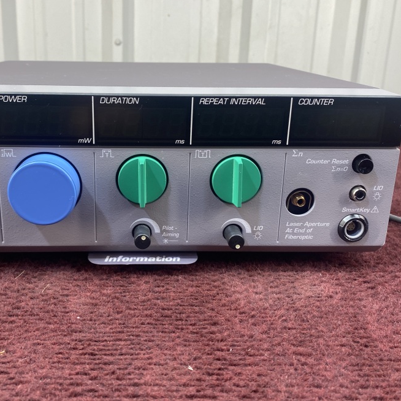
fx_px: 472
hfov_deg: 45.7
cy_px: 180
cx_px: 153
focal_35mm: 36
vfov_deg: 46.0
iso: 64
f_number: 1.8
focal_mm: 4.25
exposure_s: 1/60
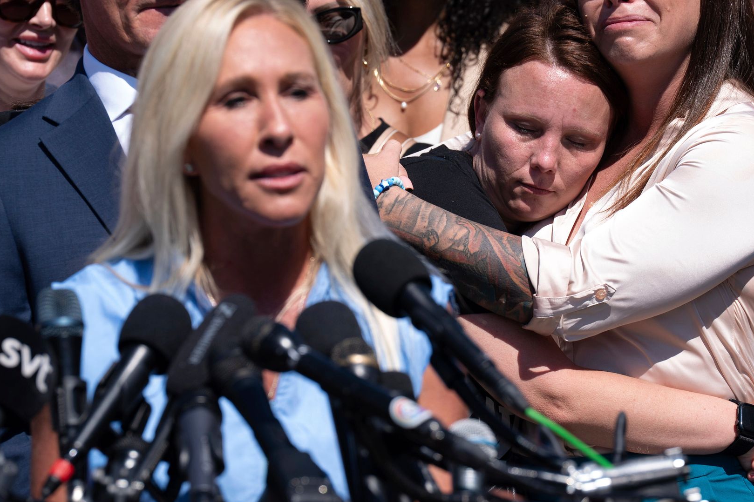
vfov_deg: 5.4
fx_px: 5298
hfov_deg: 8.1
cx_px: 459
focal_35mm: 253
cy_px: 198
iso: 80
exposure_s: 1/640
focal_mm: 200
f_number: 5.6
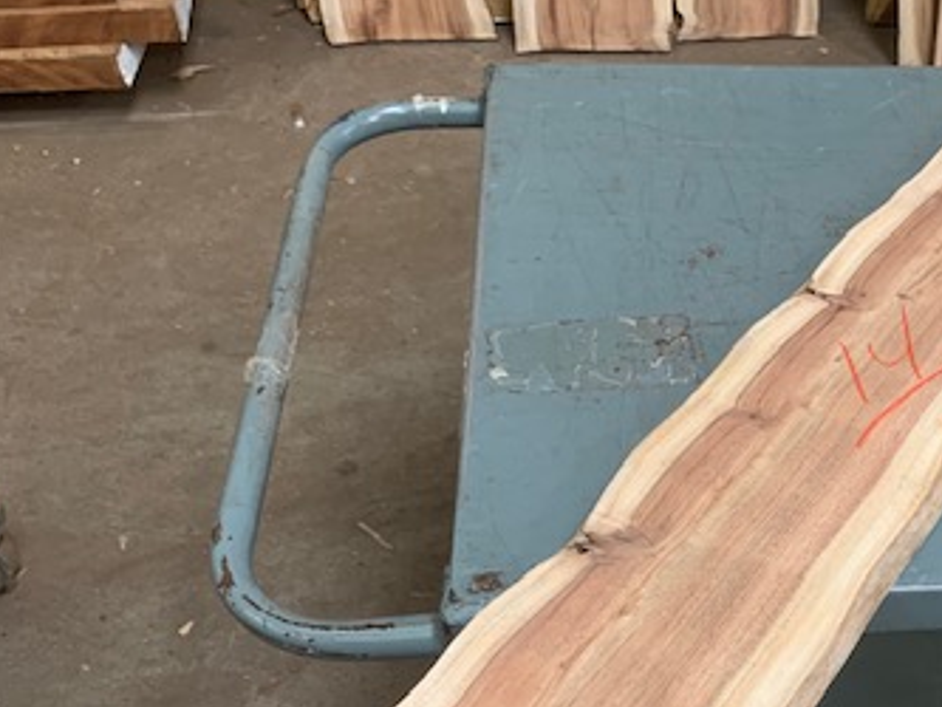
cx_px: 823
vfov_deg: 29.0
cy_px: 464
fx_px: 1361
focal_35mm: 50
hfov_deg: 36.2
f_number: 1.8
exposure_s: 1/60
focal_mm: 4.25
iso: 125
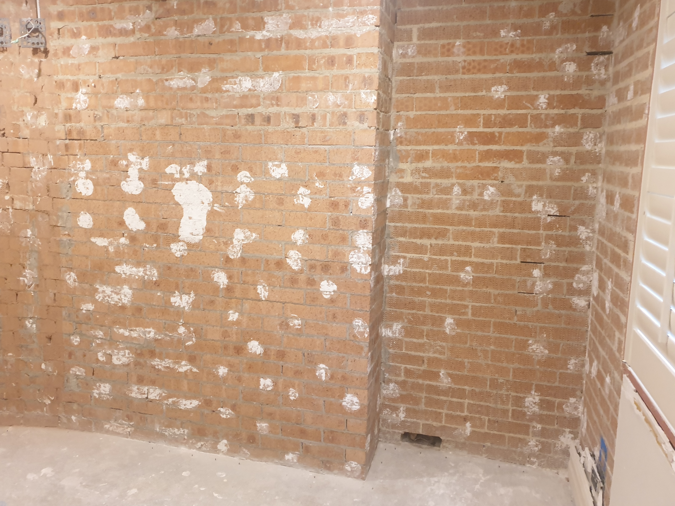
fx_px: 546
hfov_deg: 63.4
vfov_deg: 49.7
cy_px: 235
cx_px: 325
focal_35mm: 28
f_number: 1.5
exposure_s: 1/33
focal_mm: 4.3
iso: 320
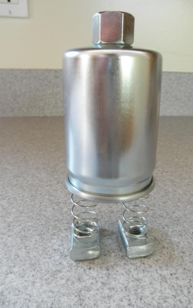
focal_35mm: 30
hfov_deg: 41.7
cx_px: 112
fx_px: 252
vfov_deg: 62.9
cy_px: 153
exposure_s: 1/8
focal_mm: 5
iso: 200
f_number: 3
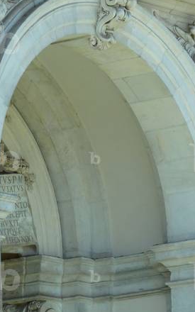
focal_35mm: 484
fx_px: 4115
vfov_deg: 4.3
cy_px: 344
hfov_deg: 2.7
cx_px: 62
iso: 80
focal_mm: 32.1
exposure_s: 1/200
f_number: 4.5
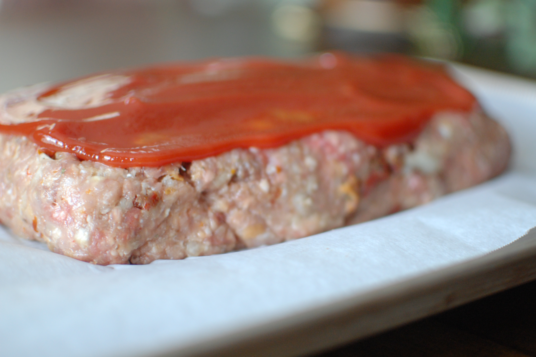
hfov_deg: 37.9
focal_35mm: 52
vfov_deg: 25.7
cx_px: 268
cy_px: 178
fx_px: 781
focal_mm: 35
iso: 800
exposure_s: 1/50
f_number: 1.8
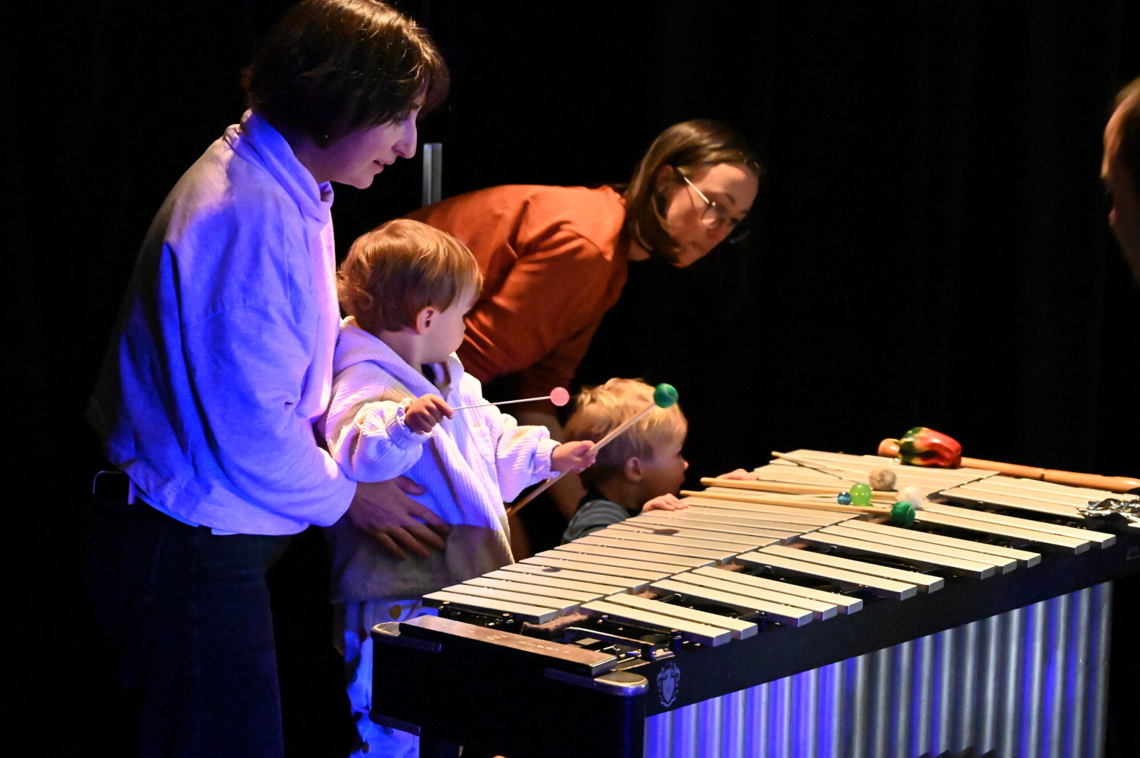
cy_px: 379
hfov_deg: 28.9
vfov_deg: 19.4
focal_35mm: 70
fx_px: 2215
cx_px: 570
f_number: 5
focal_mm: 70
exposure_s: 1/50
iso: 45600
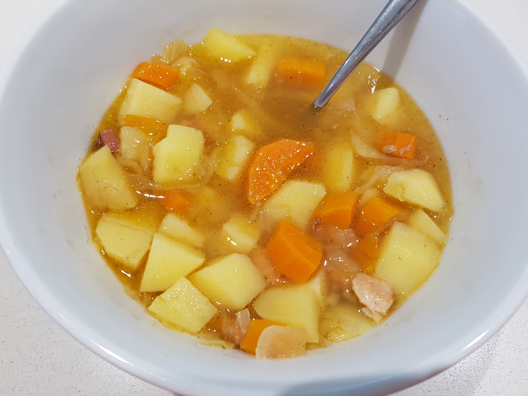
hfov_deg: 67.3
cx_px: 264
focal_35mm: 26
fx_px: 397
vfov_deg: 53.1
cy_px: 198
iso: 160
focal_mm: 4.2
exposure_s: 1/33
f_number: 1.7
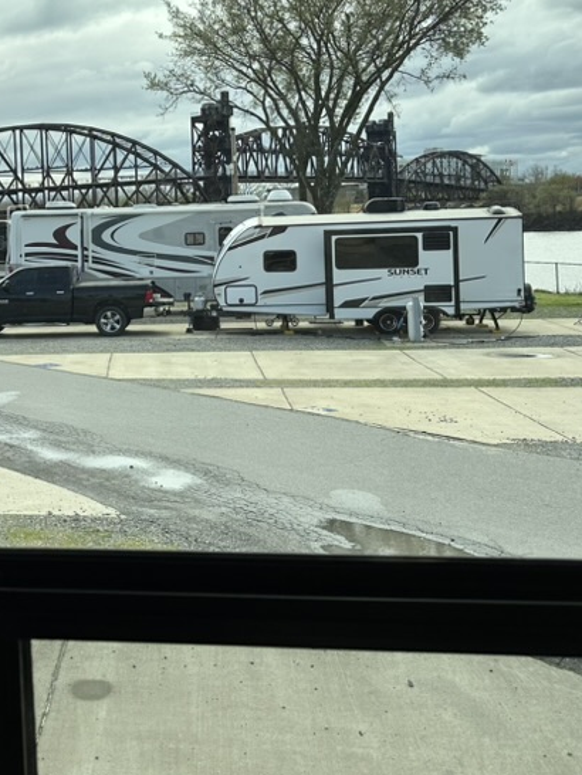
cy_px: 238
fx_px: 1008
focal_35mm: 45
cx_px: 51
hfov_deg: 30.7
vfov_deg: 41.3
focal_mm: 6.86
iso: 80
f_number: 1.78
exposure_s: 1/1587
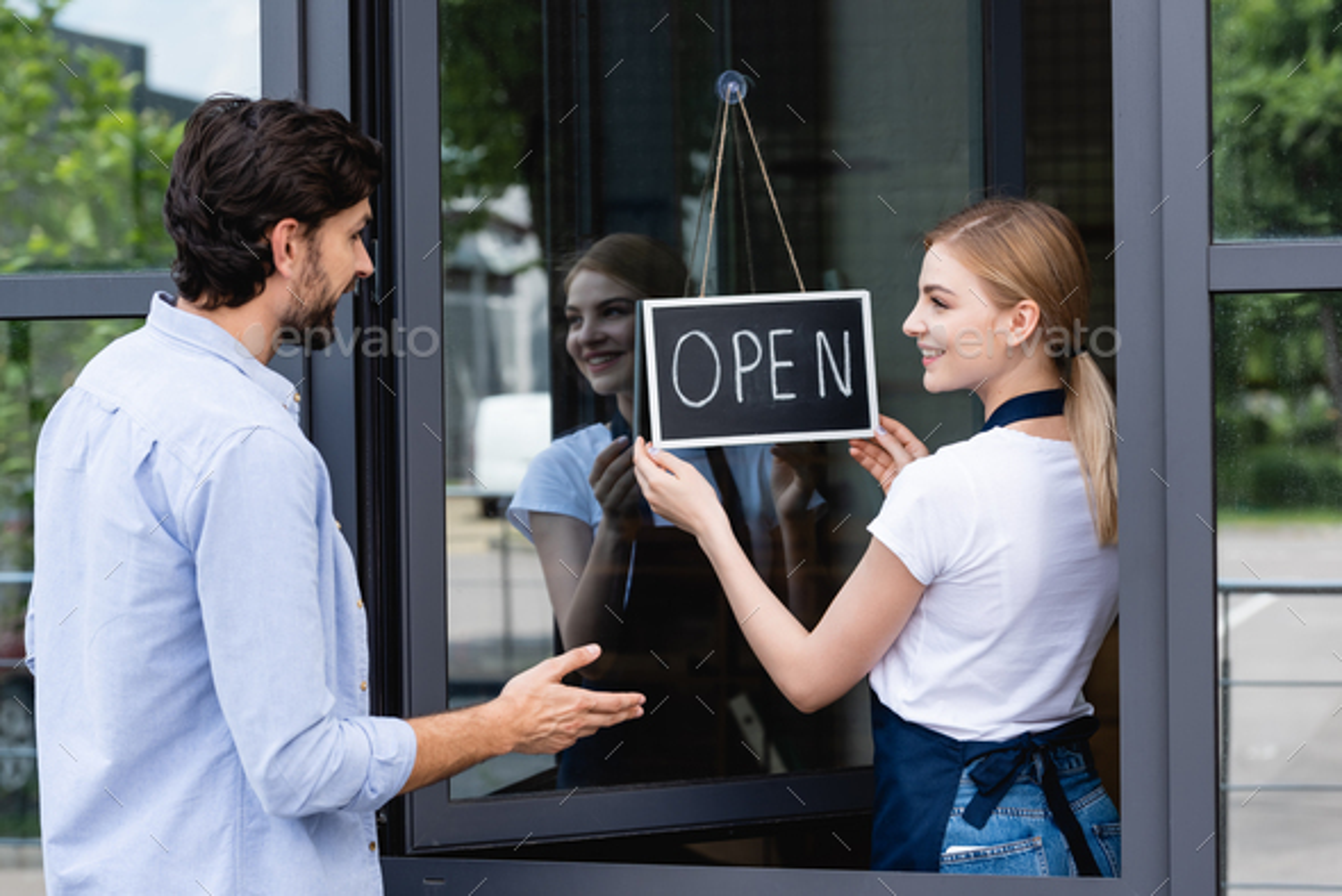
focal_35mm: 92
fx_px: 3431
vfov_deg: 14.9
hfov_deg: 22.1
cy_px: 448
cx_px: 671
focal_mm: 92
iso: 100
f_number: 5
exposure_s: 1/320
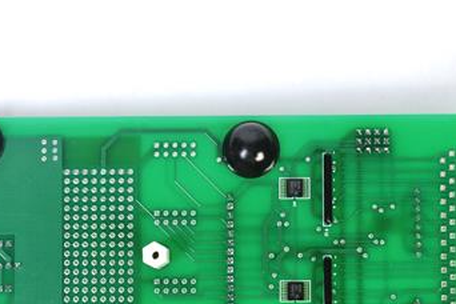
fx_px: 1267
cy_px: 252
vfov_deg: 13.6
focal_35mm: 100
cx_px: 212
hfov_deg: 20.4
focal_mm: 38
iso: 200
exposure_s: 1/200
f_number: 13
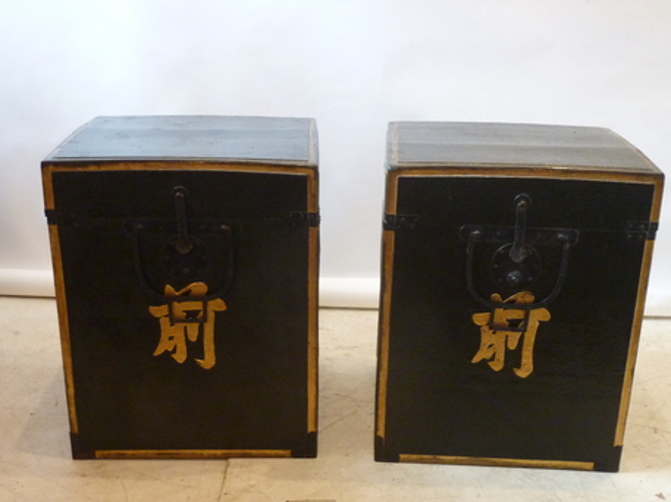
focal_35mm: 46
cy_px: 329
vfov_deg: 31.3
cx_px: 344
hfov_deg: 41.3
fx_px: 891
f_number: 3.5
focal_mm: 5.7
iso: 400
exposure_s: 1/8
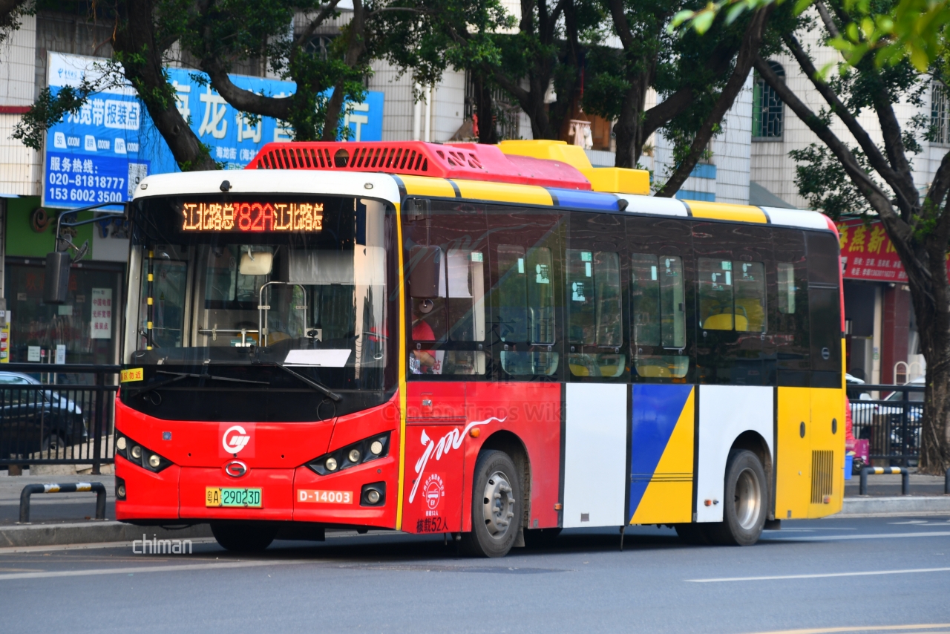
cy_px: 317
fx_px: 3959
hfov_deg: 13.7
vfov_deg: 9.2
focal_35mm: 150
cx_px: 475
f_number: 5.6
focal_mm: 100
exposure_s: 1/40
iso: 100
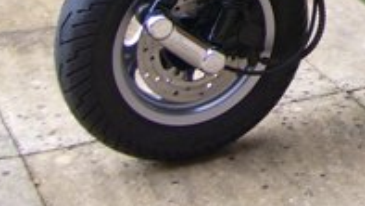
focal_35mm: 123
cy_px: -171
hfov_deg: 16.2
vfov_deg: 9.4
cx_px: 513
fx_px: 1191
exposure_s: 1/250
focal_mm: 6
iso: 80
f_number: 2.7
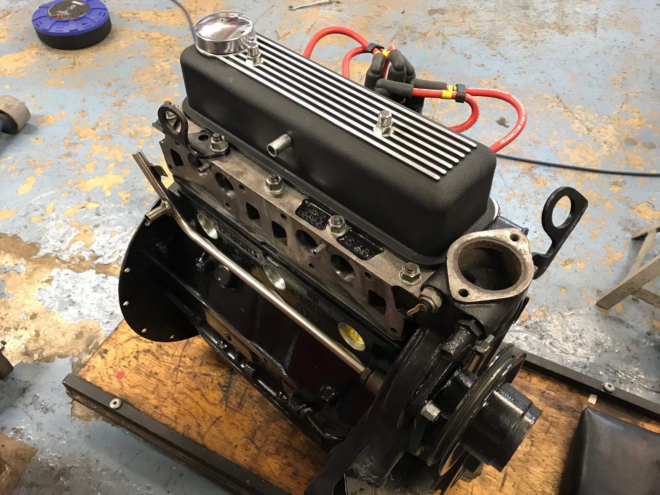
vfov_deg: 49.7
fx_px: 534
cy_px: 248
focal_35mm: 28
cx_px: 330
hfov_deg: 63.4
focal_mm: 3.99
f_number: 1.8
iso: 100
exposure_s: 1/17
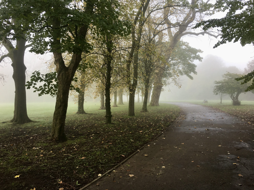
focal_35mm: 29
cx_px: 127
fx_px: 213
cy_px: 95
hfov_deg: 61.7
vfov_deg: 48.2
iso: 25
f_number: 2.2
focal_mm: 4.15
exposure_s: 1/164
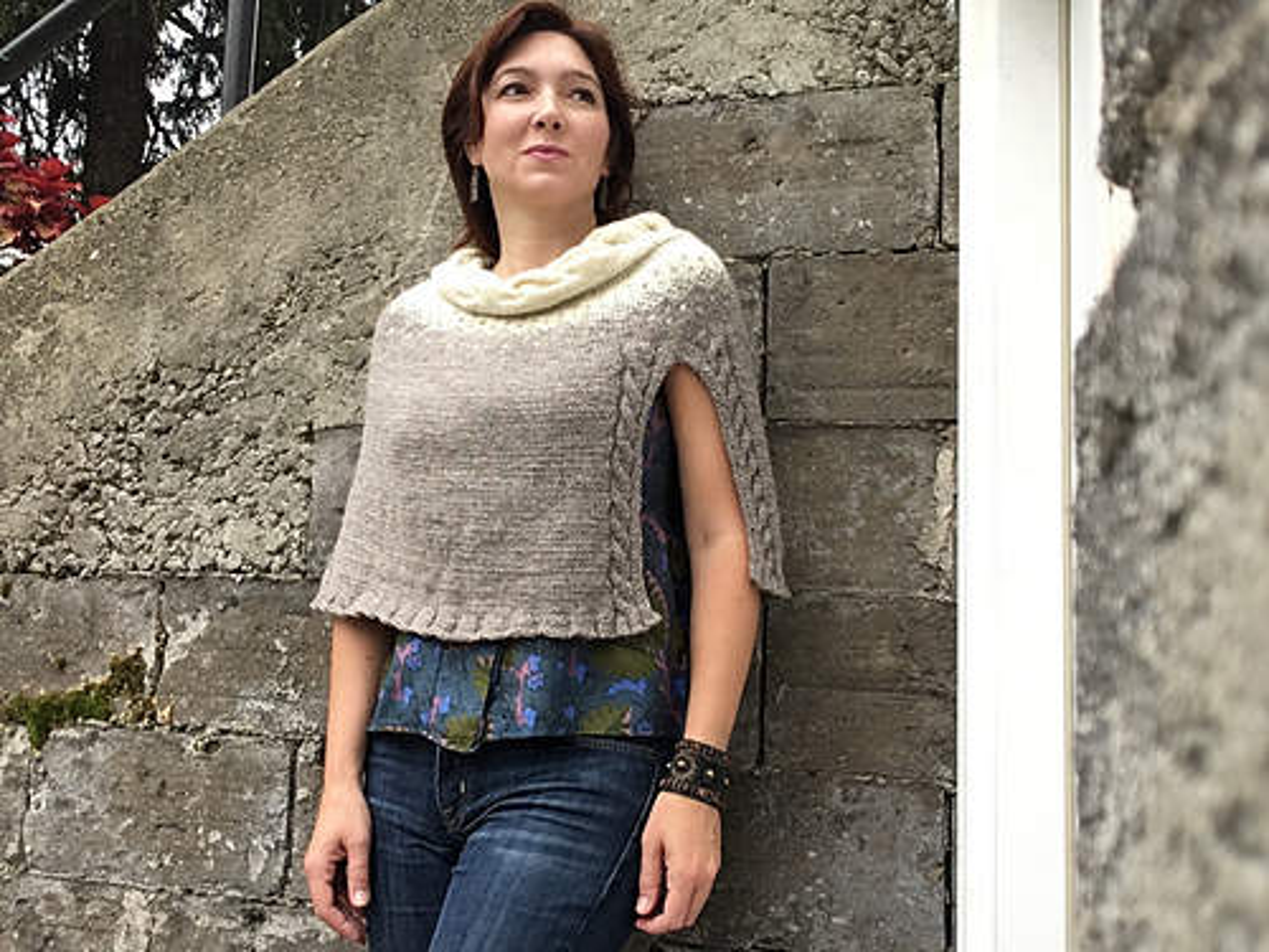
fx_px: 1136
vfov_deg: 45.4
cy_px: 476
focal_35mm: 31
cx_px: 634
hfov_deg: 58.4
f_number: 2.4
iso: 50
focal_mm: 2.15
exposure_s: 1/40
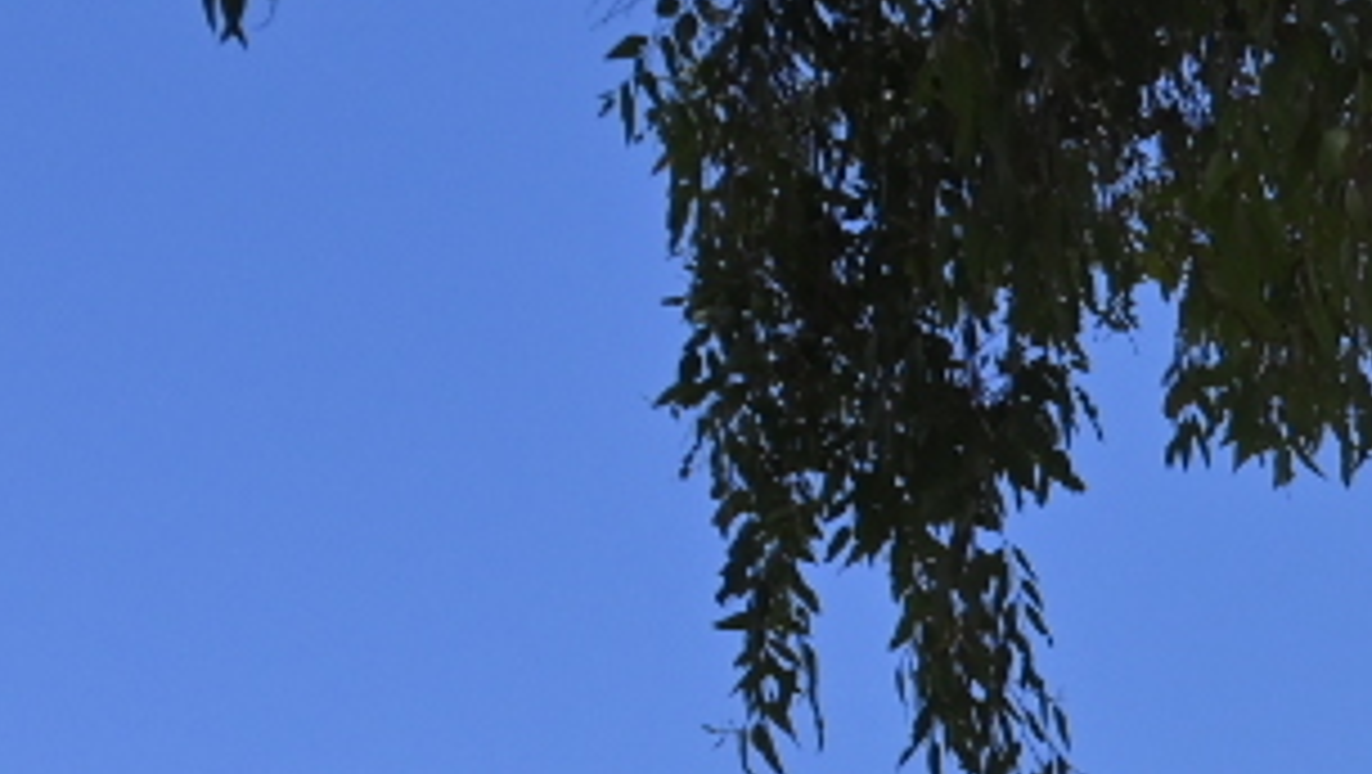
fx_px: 5460
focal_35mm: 150
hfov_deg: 12.6
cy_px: 1899
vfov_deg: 7.5
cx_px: 2753
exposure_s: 1/400
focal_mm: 18
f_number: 7.1
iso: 100
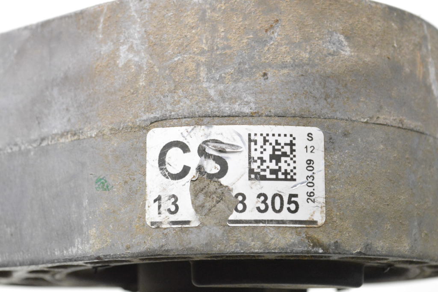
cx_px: 219
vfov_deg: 16.5
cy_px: 146
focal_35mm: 82
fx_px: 1003
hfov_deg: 24.6
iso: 6400
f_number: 9
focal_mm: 55
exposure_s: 1/320
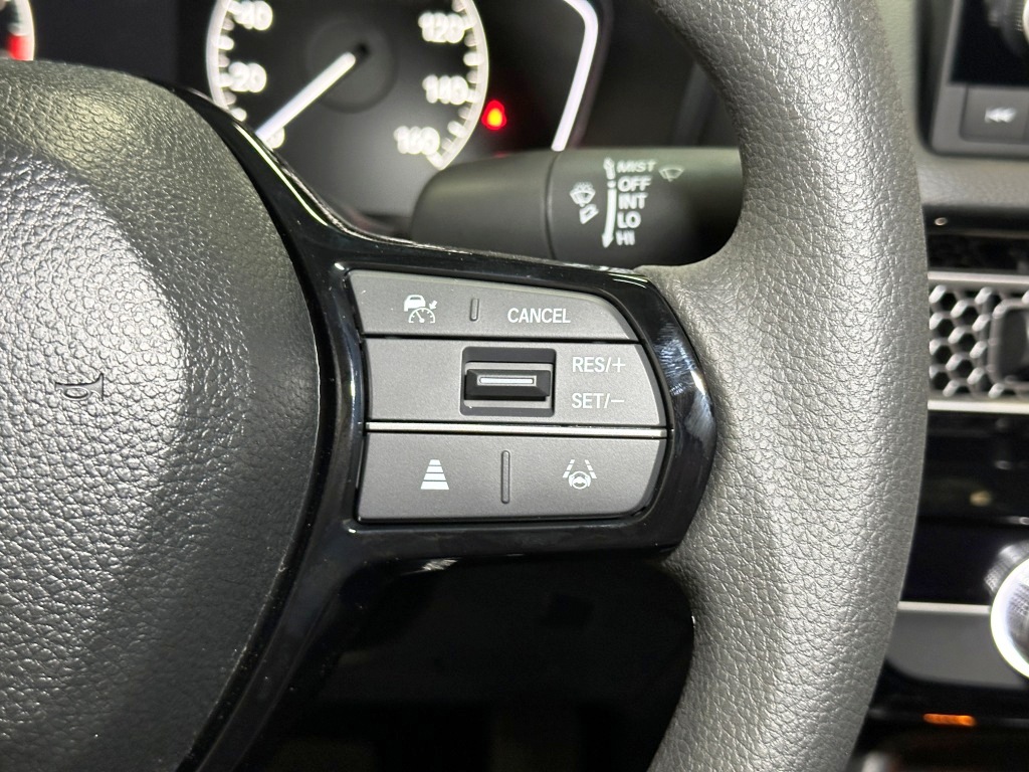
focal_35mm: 48
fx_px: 1427
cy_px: 386
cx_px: 514
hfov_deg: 39.7
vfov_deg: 30.3
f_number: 1.78
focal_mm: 6.86
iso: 400
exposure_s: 1/40
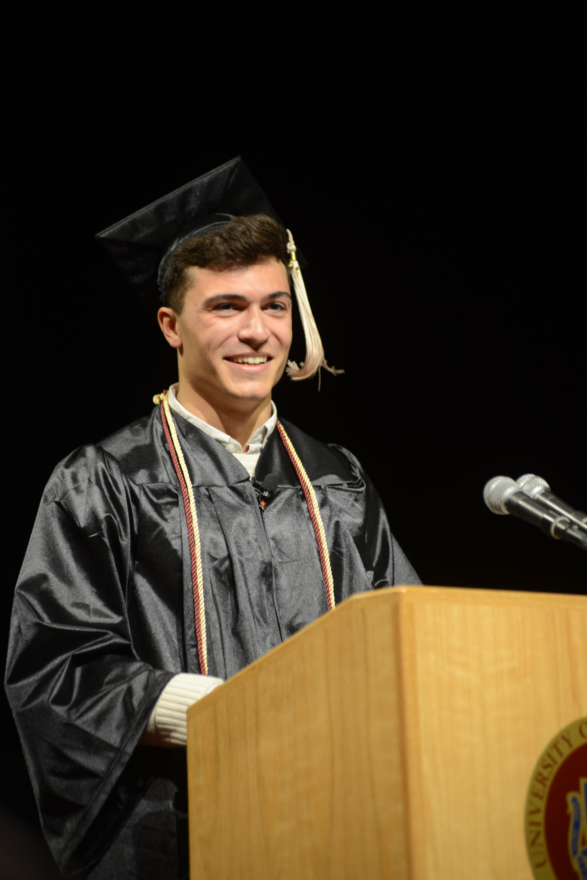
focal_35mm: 200
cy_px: 440
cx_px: 294
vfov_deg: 10.3
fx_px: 4891
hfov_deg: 6.9
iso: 1000
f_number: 2.8
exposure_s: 1/125
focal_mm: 200
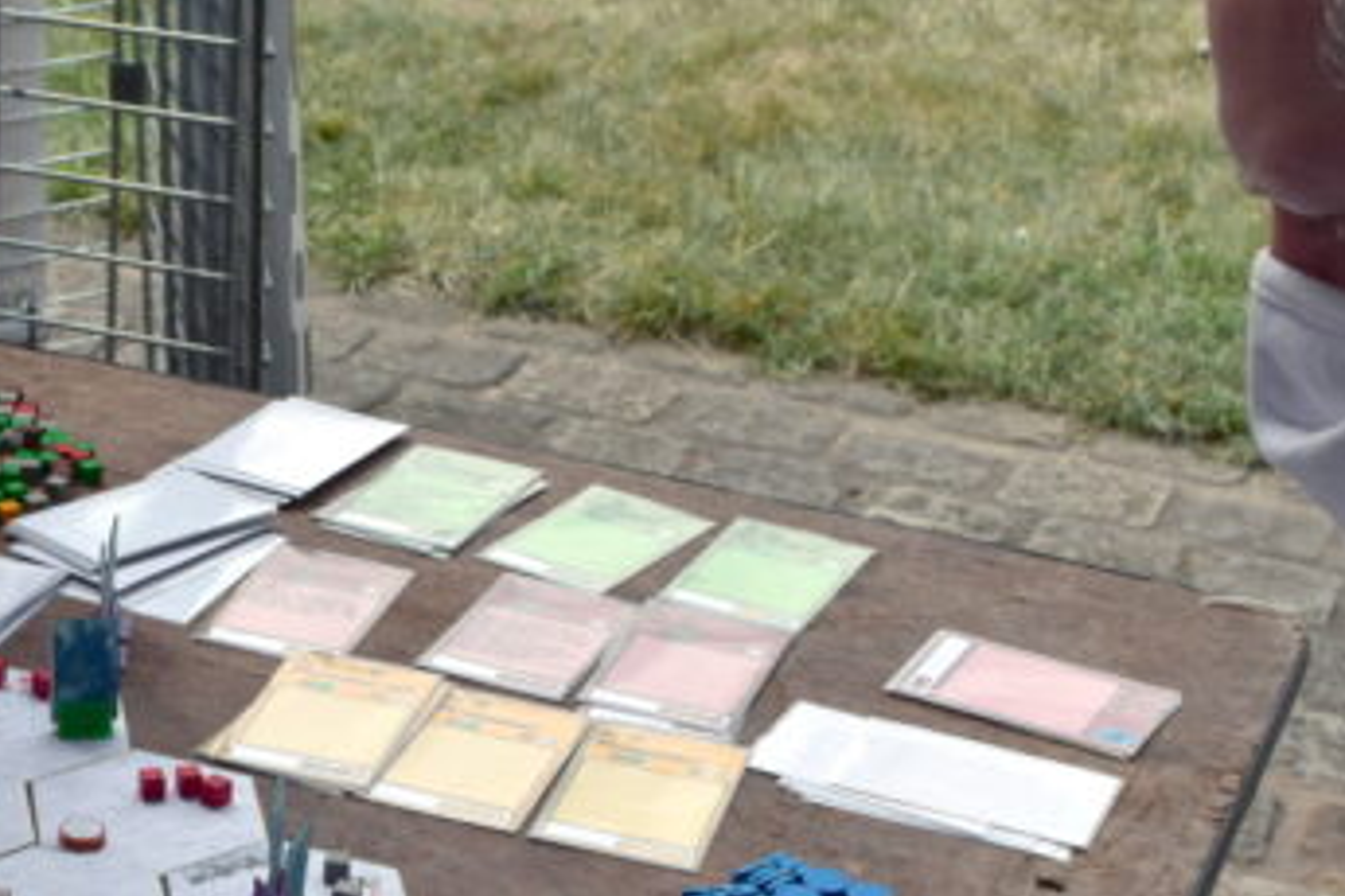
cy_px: 775
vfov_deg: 15.0
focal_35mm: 90
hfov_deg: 21.9
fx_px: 3366
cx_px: 58
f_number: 11
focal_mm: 27
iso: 250
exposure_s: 1/500
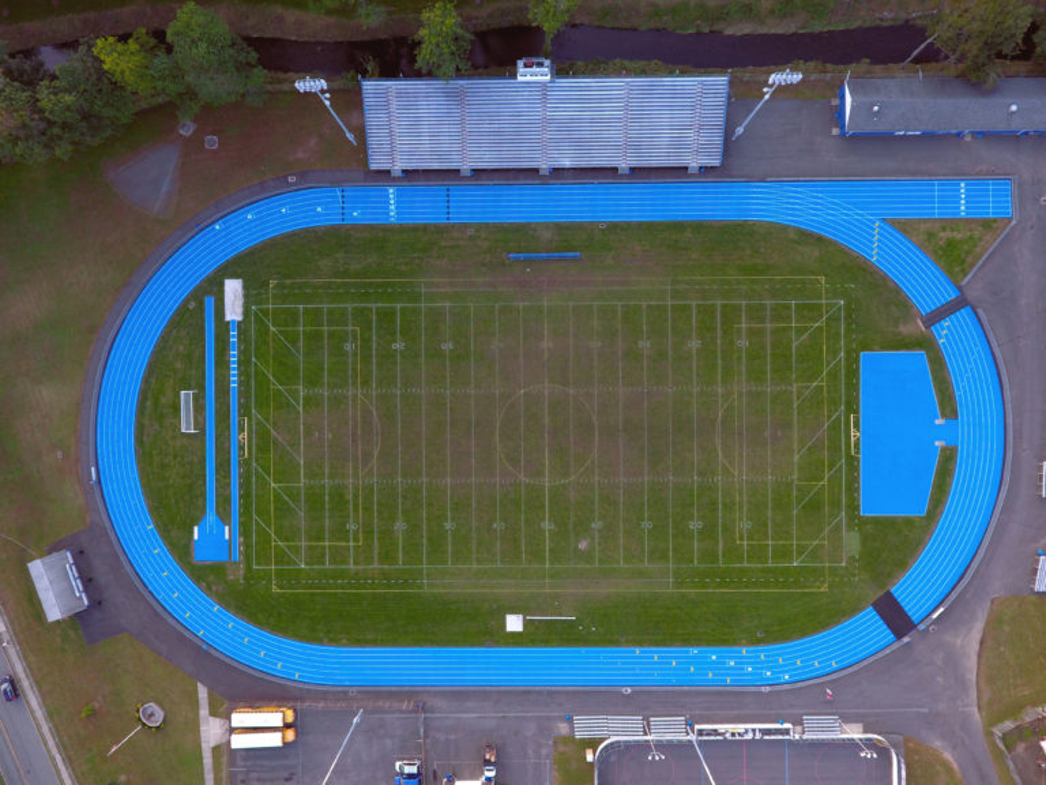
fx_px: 604
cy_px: 392
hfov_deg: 81.7
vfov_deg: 66.0
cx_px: 523
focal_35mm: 20
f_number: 2.8
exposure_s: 1/100
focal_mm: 3.61
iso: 173
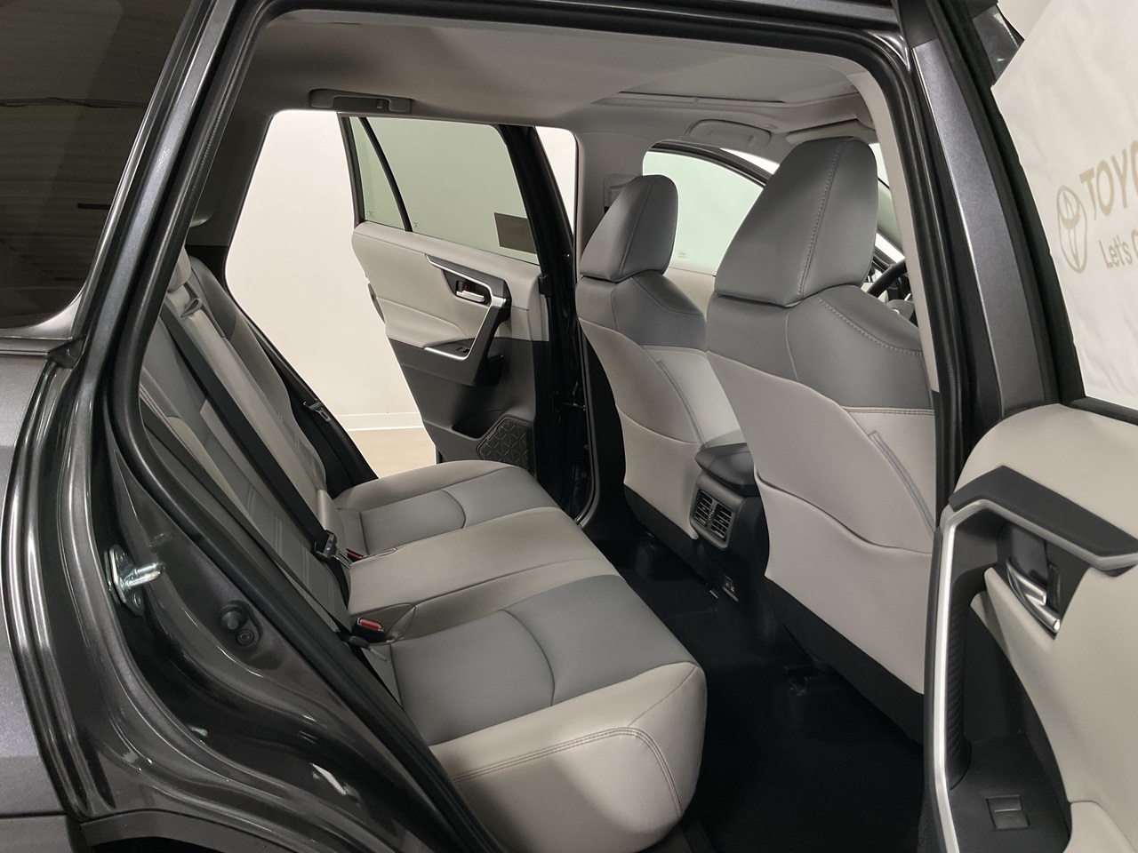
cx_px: 569
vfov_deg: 48.2
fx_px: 953
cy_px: 426
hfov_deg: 61.7
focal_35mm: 29
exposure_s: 1/120
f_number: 1.8
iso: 32
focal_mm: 3
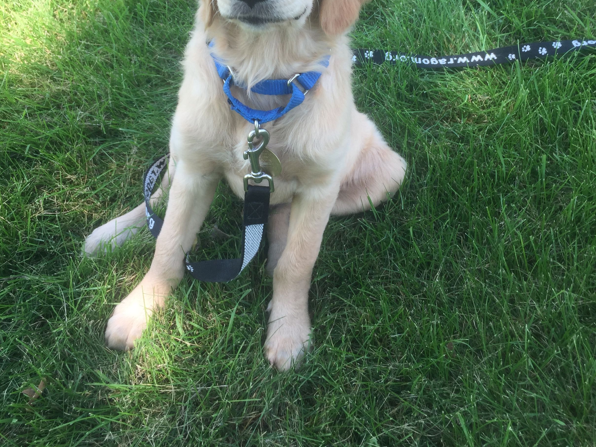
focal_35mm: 39
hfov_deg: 47.9
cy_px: 84
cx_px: 298
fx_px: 671
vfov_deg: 35.5
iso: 32
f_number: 2.2
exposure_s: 1/338
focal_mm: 4.15
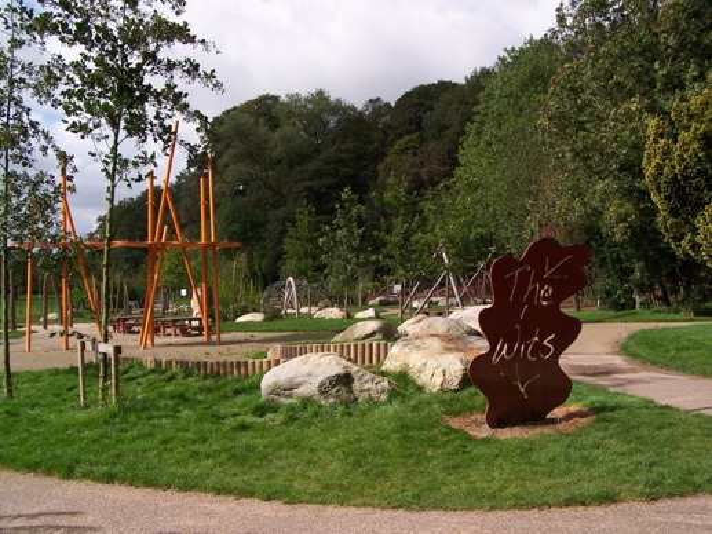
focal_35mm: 38
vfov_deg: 37.7
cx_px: 356
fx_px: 782
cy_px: 267
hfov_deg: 49.0
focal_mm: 6.3
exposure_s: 1/500
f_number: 4
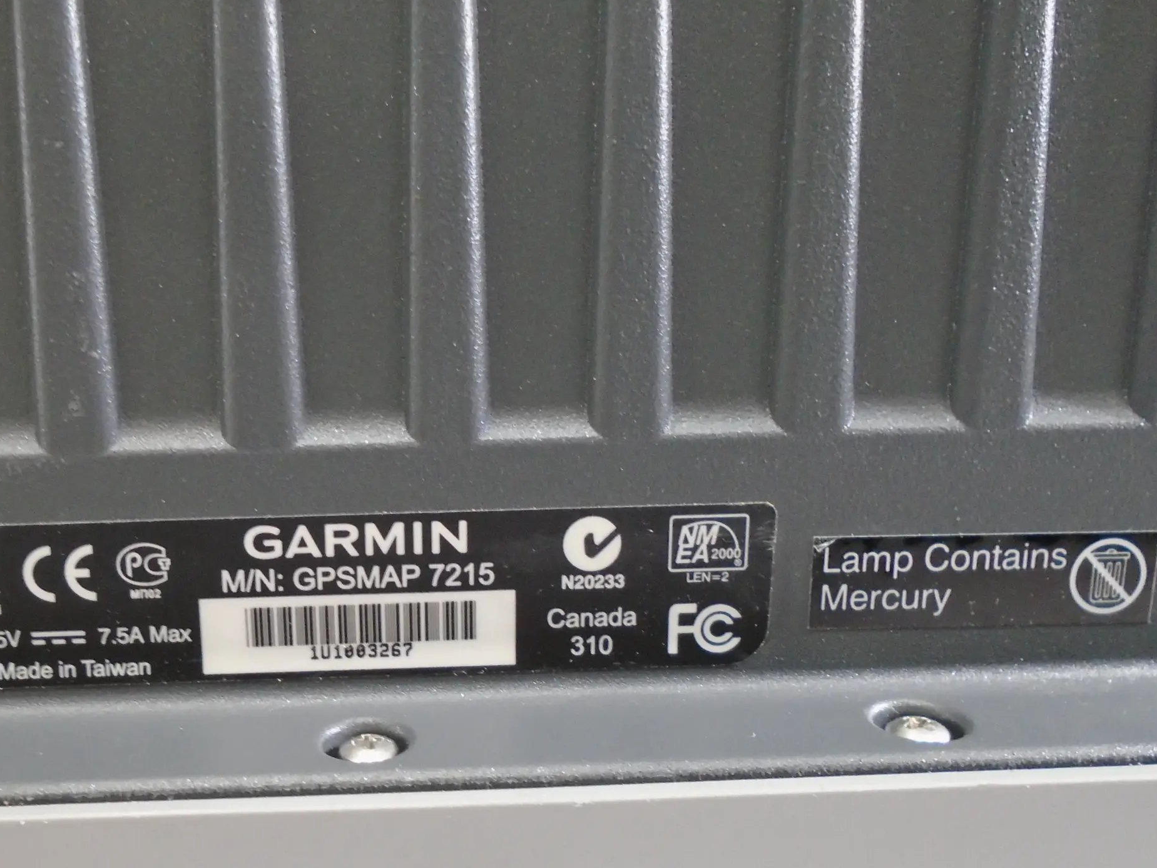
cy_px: 548
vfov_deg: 39.4
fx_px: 1203
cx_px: 404
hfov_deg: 50.6
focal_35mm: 36
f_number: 3.2
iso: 320
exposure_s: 1/40
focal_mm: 4.6
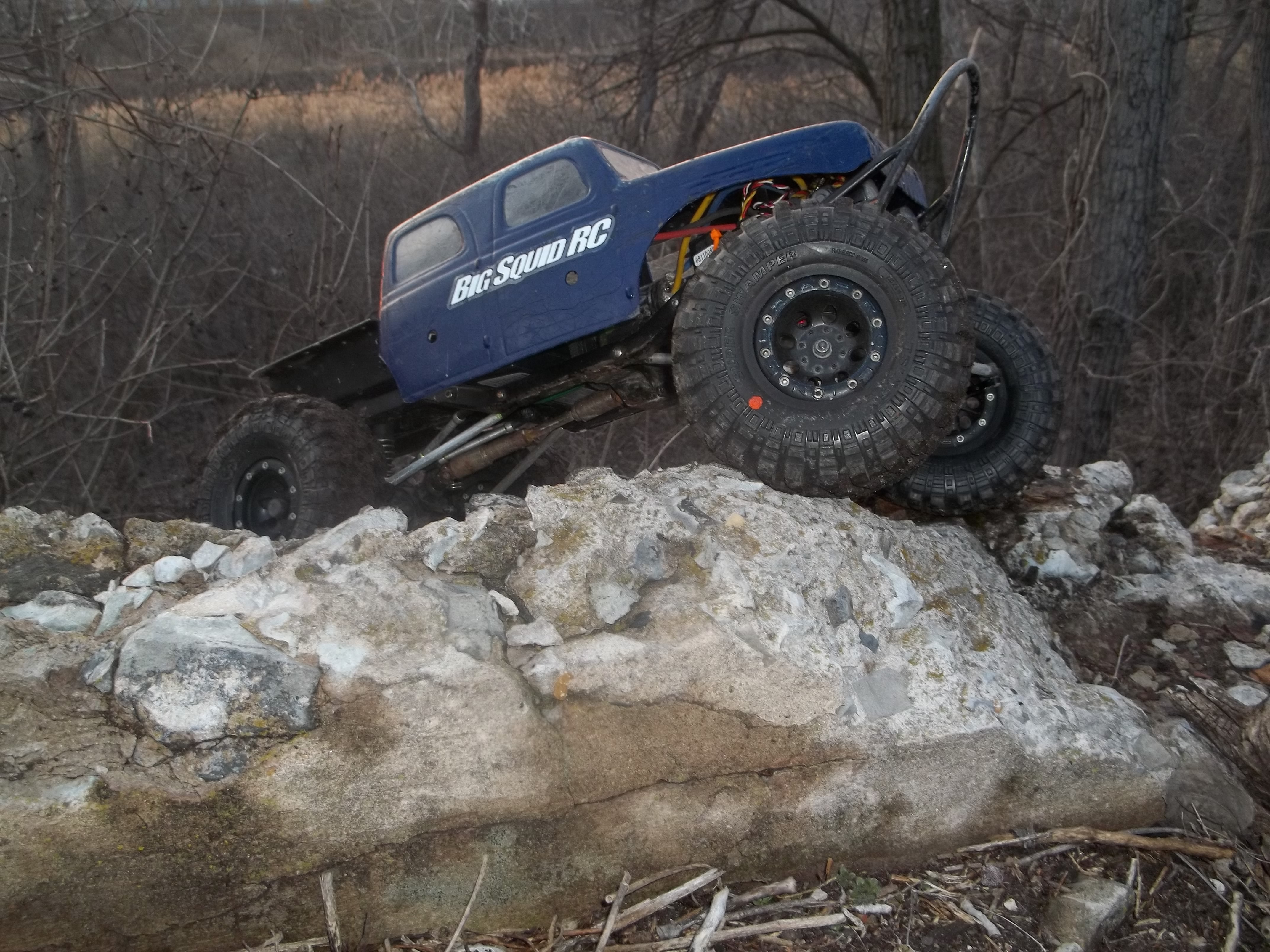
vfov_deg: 42.9
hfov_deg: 55.4
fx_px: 1211
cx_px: 635
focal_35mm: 33
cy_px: 476
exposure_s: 1/30
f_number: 3.3
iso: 64
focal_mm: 5.9
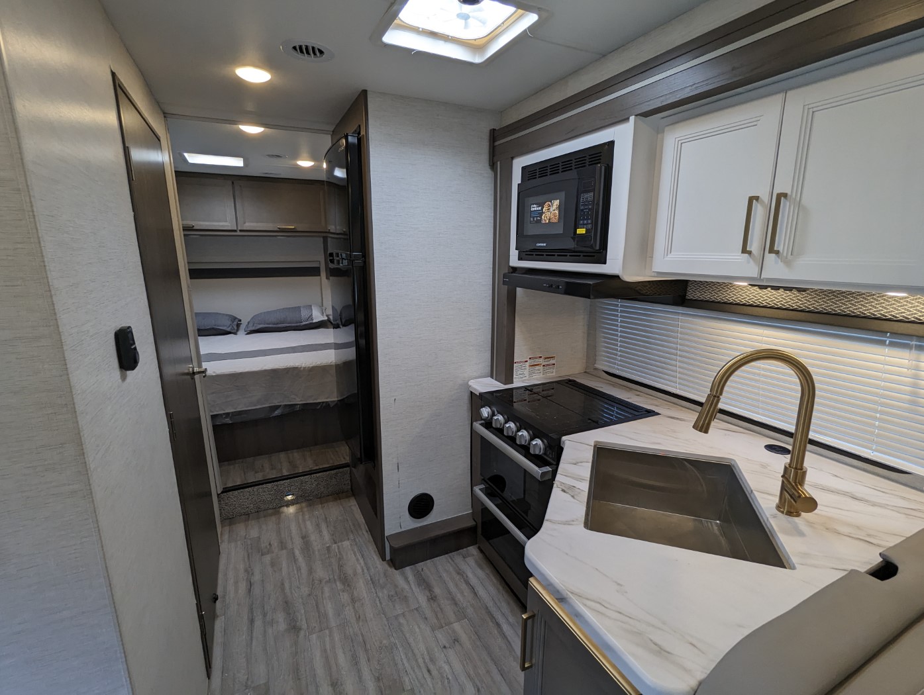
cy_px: 348
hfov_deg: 94.4
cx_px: 462
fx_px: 428
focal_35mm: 16
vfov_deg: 78.2
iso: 102
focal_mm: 2.35
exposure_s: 1/132
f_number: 2.2
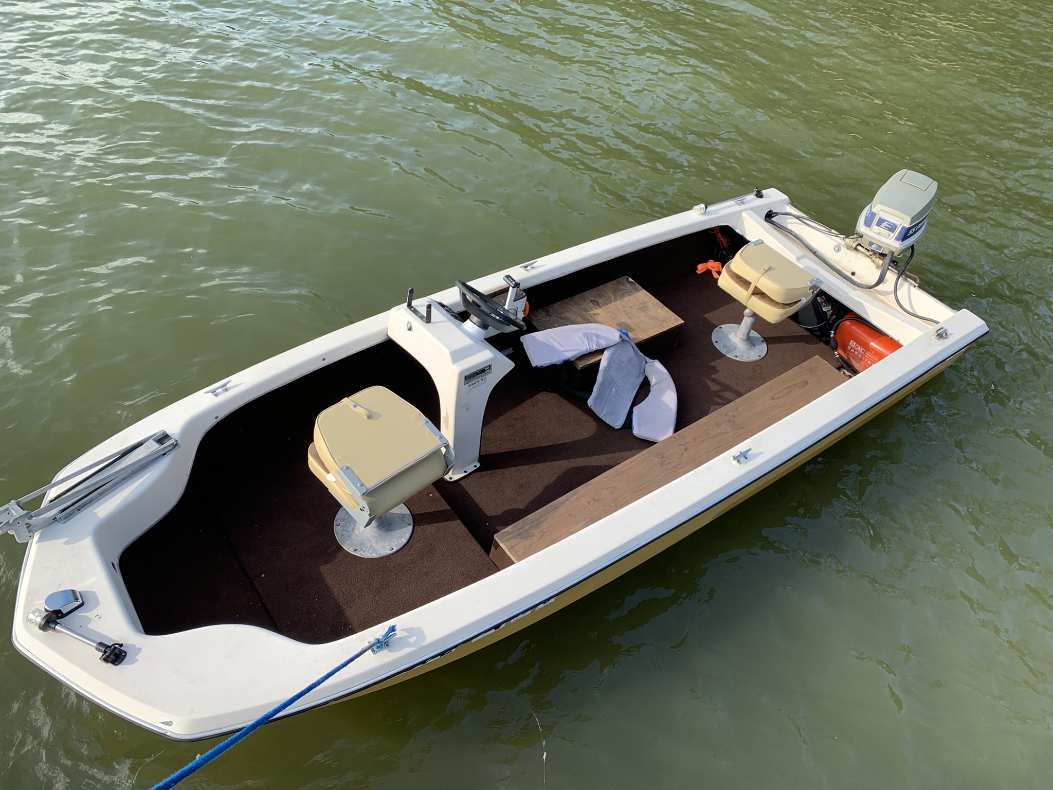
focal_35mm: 26
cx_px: 526
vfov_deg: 53.1
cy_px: 395
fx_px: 791
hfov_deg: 67.3
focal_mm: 4.25
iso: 25
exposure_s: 1/564
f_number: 1.8
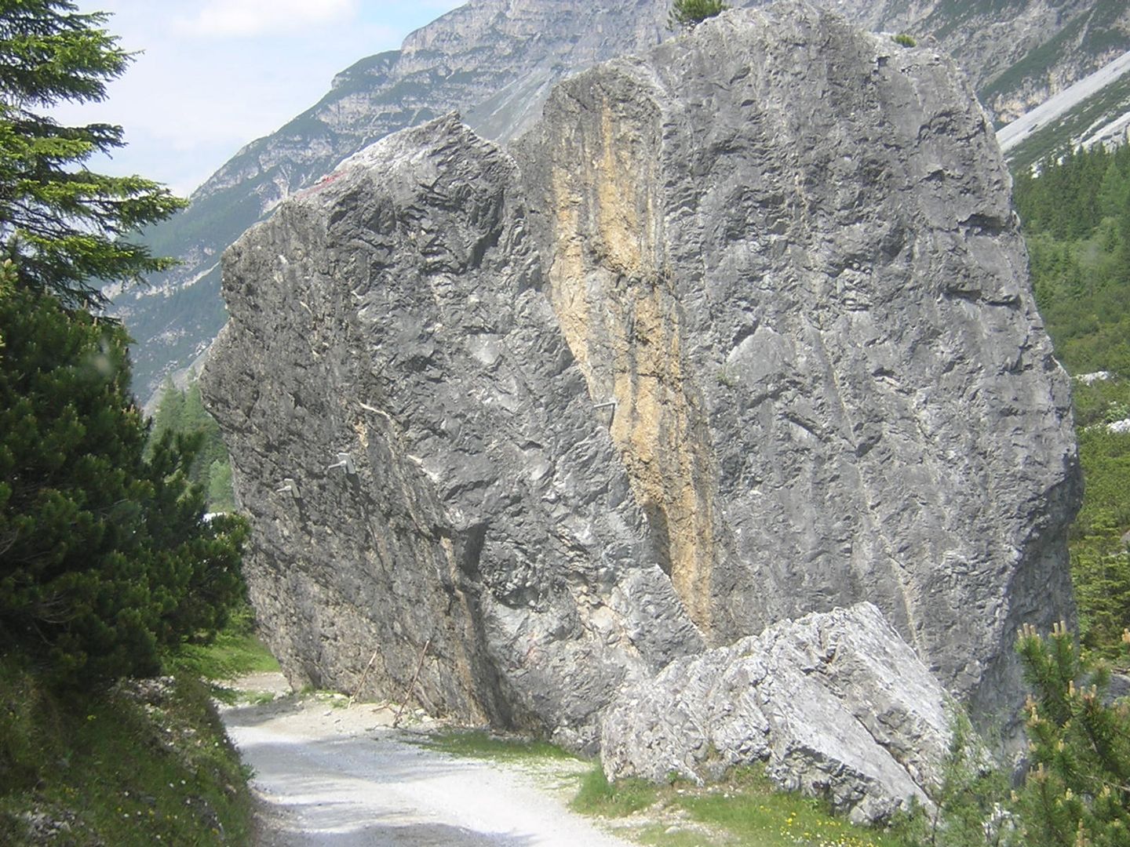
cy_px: 424
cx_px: 565
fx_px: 2154
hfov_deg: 29.4
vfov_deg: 22.3
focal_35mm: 66
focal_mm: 8.6
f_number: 3.5
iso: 100
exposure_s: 1/334
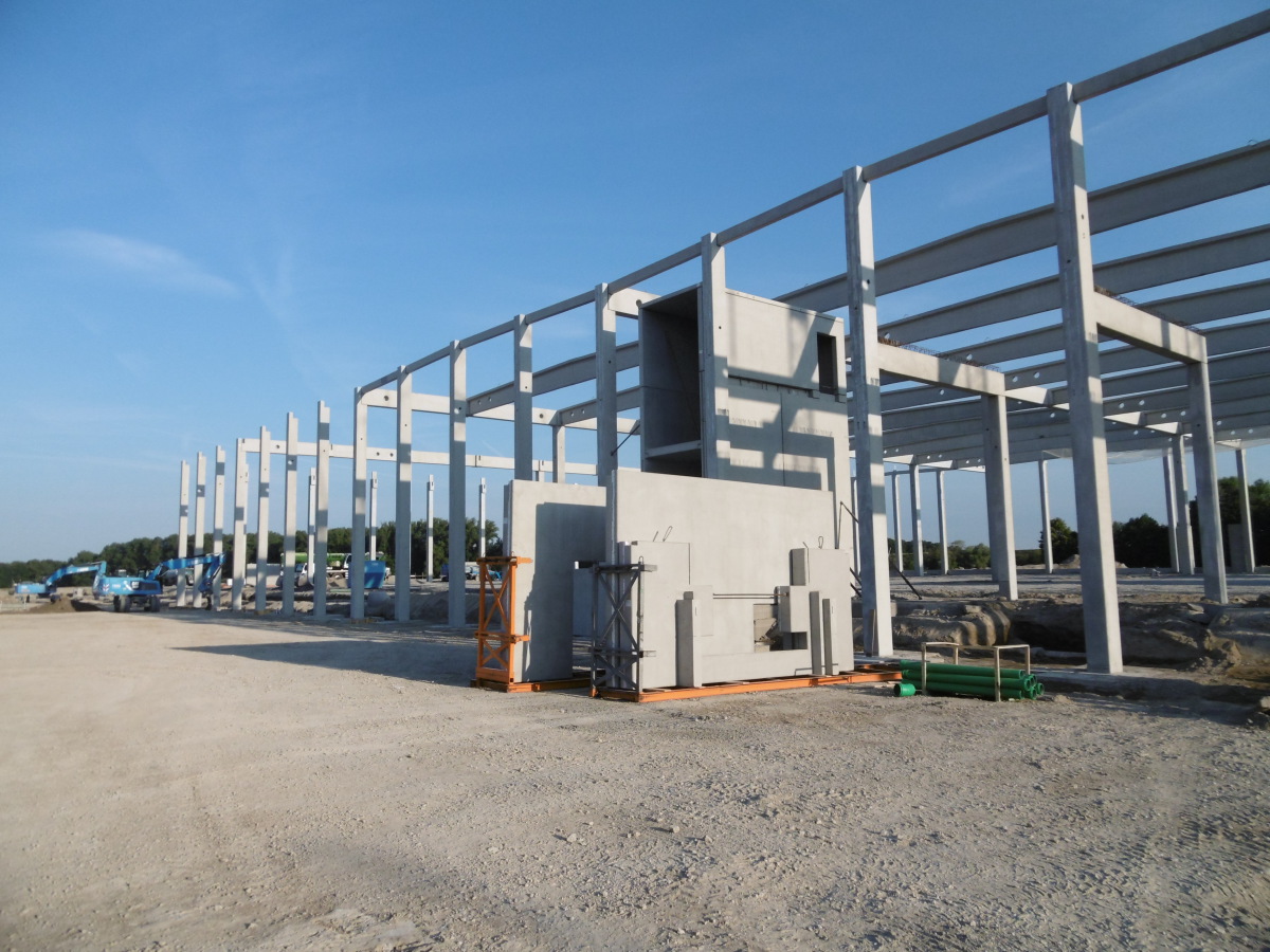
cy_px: 476
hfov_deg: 71.6
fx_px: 881
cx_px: 635
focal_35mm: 24
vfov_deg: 56.8
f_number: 7.8
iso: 100
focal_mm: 4.3
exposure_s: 1/200
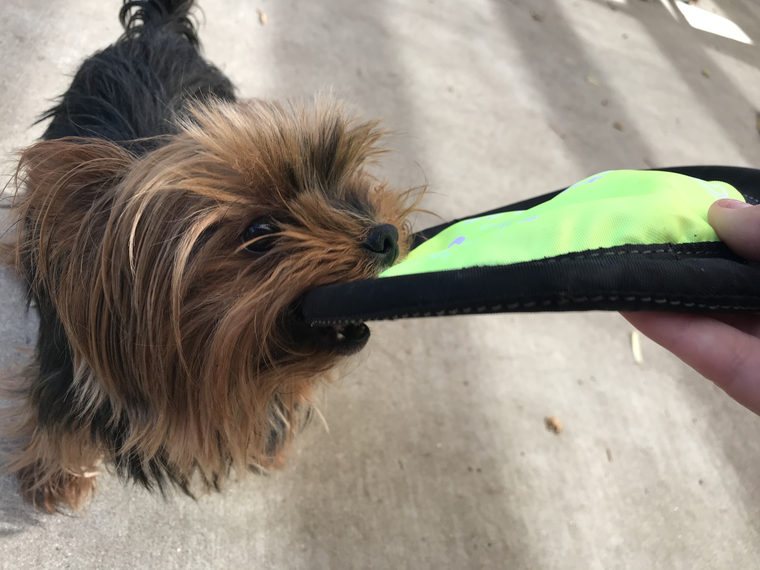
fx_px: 615
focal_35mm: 28
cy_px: 285
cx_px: 380
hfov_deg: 63.4
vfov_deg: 49.7
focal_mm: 3.99
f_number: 1.8
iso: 20
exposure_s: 1/229
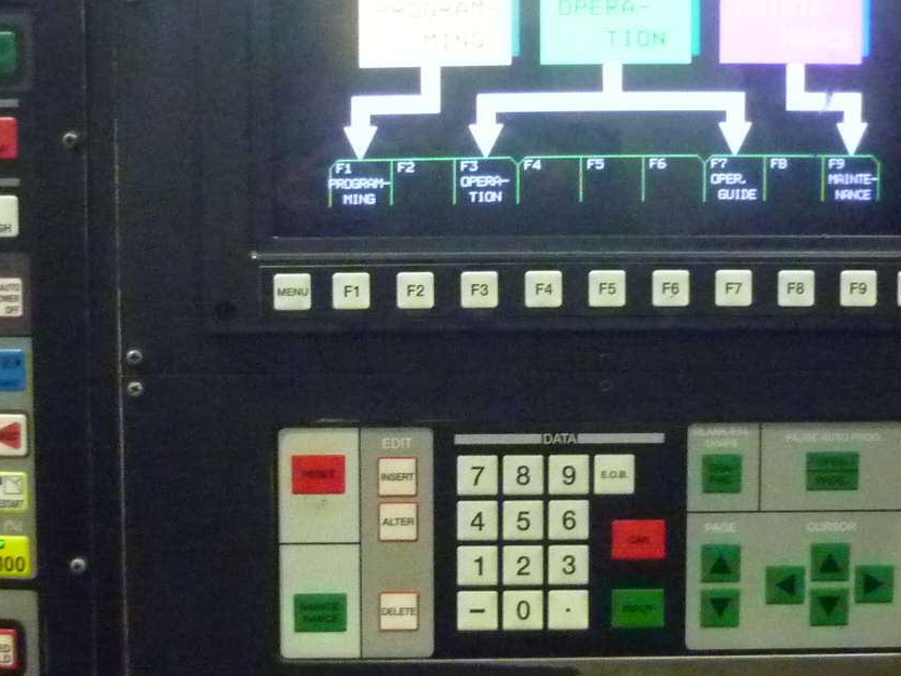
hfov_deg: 24.1
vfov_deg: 18.2
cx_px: 420
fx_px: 2109
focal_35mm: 81
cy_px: 414
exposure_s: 1/8
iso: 800
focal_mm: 5.5
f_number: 2.8
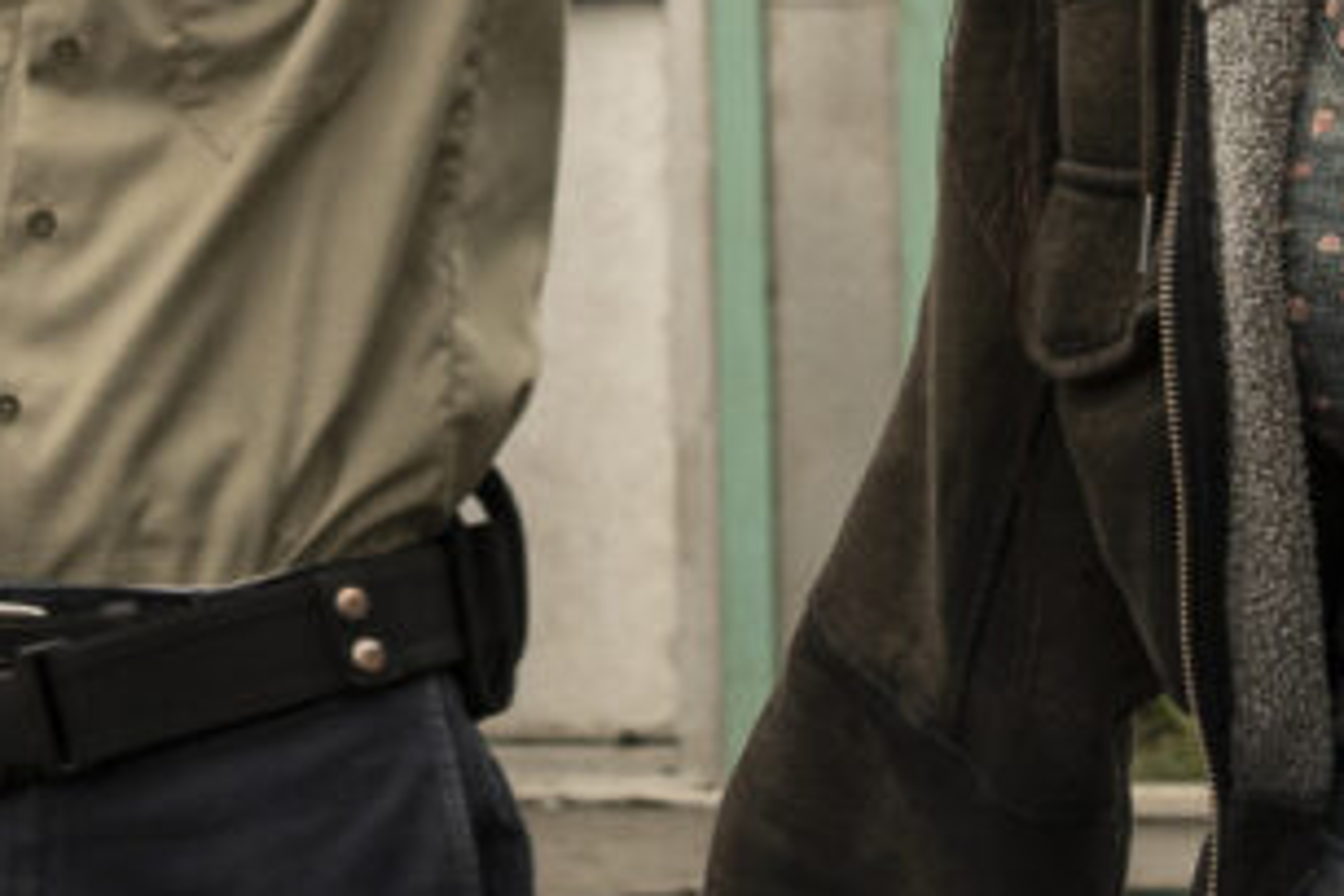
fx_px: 6757
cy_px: -747
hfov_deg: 11.3
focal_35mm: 181
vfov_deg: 7.4
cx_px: 373
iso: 400
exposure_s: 1/640
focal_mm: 24
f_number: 4
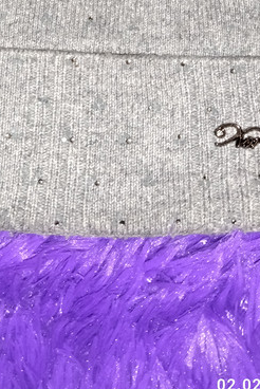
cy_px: -8
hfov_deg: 22.1
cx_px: 73
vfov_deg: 30.3
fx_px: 660
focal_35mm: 61
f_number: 1.79
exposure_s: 1/25
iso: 475
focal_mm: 4.74
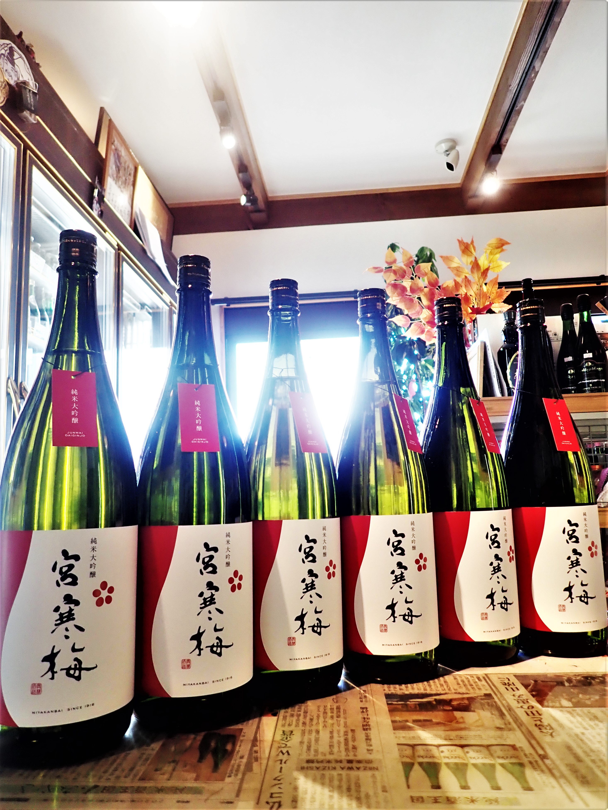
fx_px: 585
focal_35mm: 25
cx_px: 304
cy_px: 405
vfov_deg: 69.4
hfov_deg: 54.9
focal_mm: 4.5
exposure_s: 1/60
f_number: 2
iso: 125
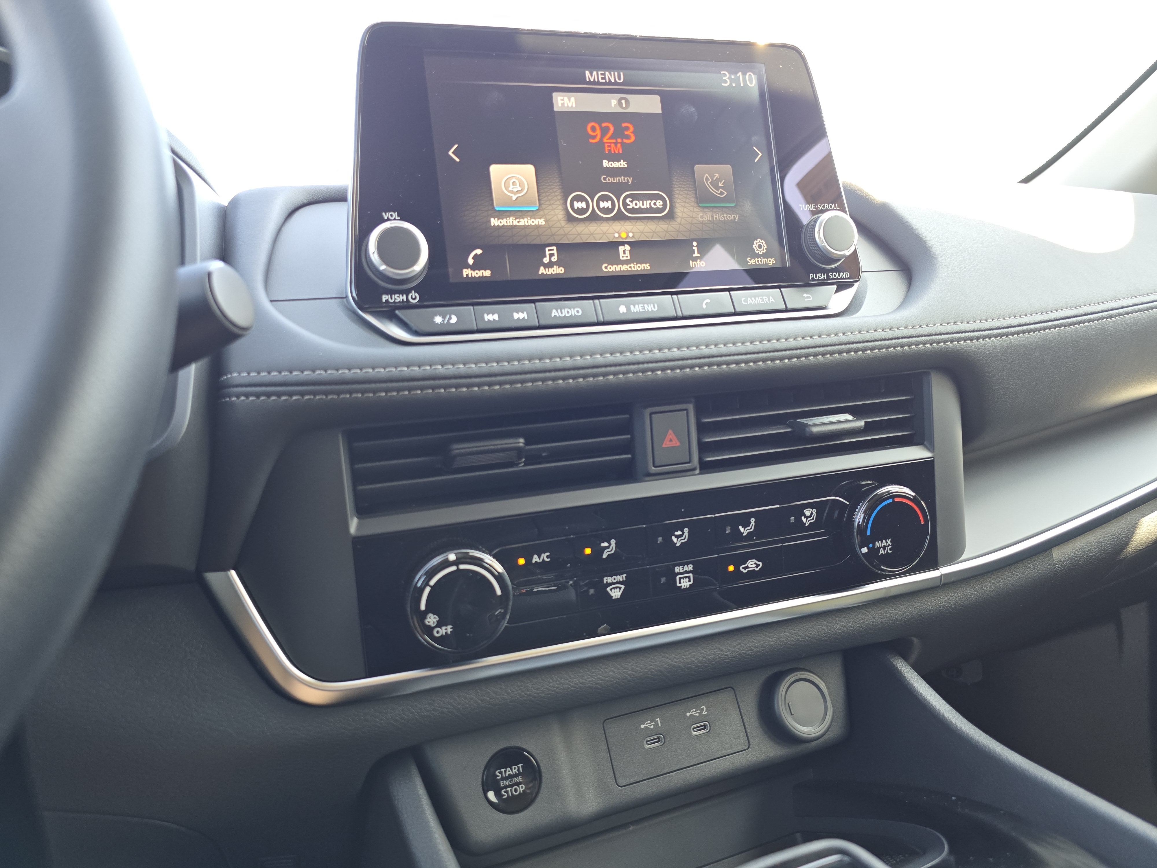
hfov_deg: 73.9
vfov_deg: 58.9
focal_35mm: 23
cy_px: 434
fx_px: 769
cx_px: 578
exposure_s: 1/120
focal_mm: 6.3
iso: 160
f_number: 1.7
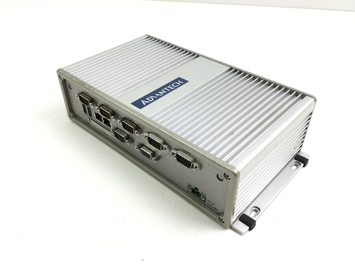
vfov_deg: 45.4
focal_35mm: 31
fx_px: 318
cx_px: 178
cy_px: 133
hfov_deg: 58.3
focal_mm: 3.3
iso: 32
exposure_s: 1/33
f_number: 2.4
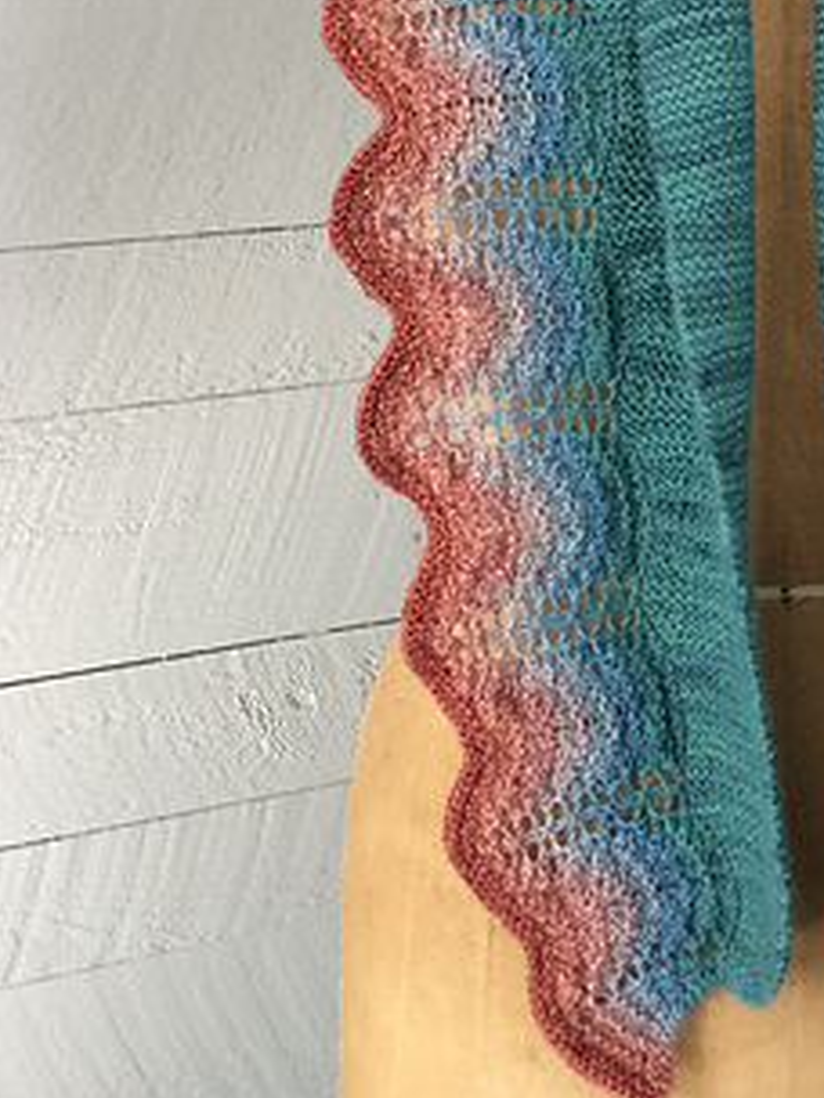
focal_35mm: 61
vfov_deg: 30.8
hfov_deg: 23.3
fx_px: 1936
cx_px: 777
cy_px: 209
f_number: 2.2
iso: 80
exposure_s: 1/30
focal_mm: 4.15
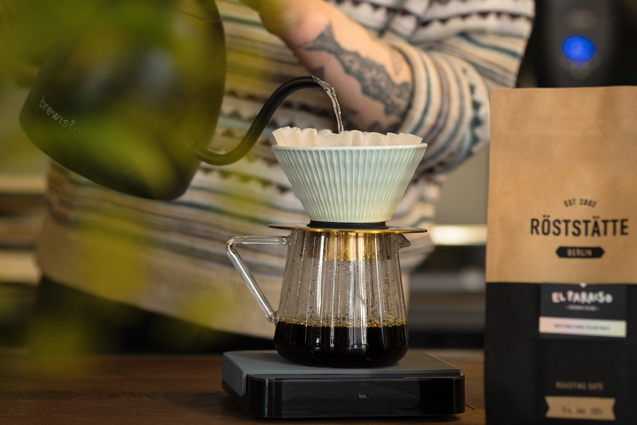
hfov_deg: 39.6
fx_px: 885
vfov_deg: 27.0
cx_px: 318
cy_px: 212
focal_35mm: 50
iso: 640
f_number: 2
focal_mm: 50
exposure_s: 1/320
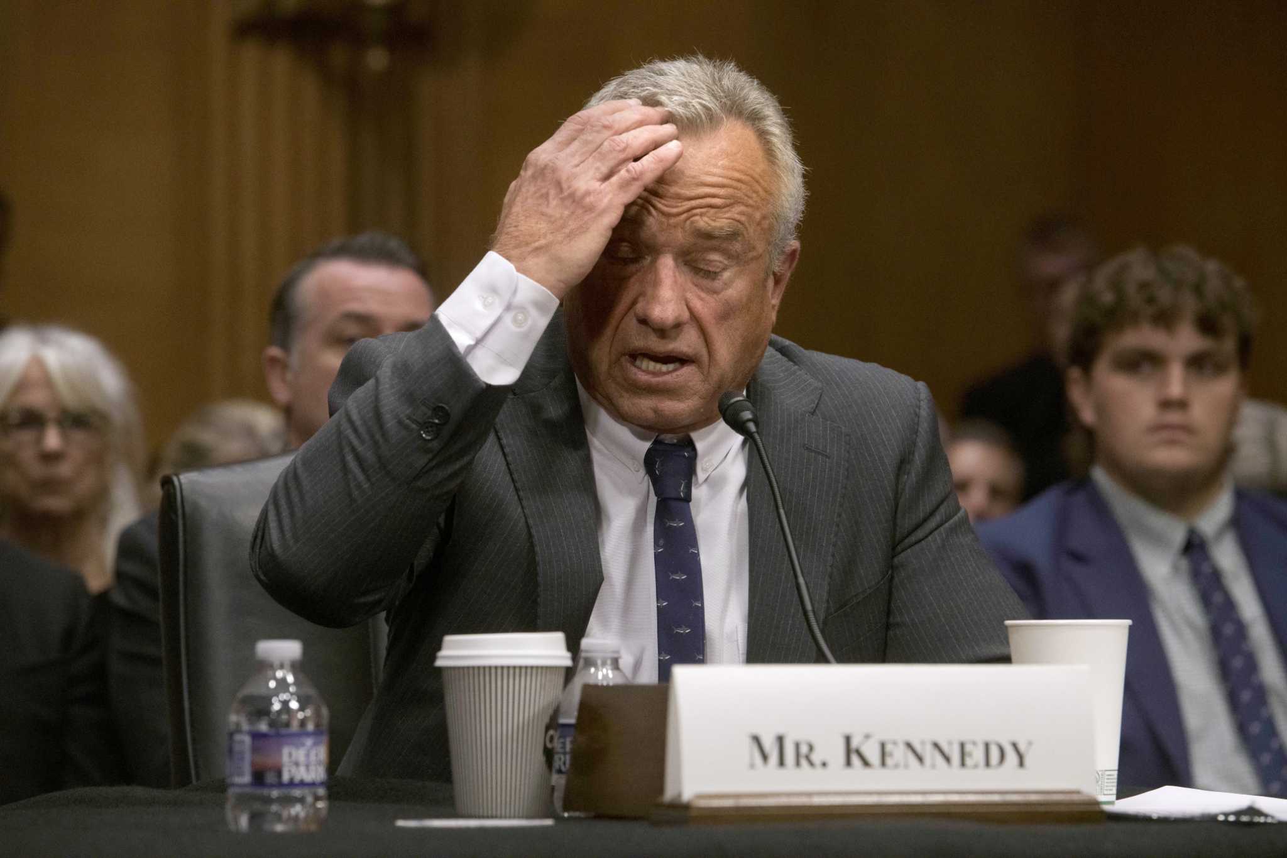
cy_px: 429
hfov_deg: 12.1
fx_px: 6077
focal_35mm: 170
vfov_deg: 8.1
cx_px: 644
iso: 4000
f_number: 5.6
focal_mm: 170
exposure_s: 1/250
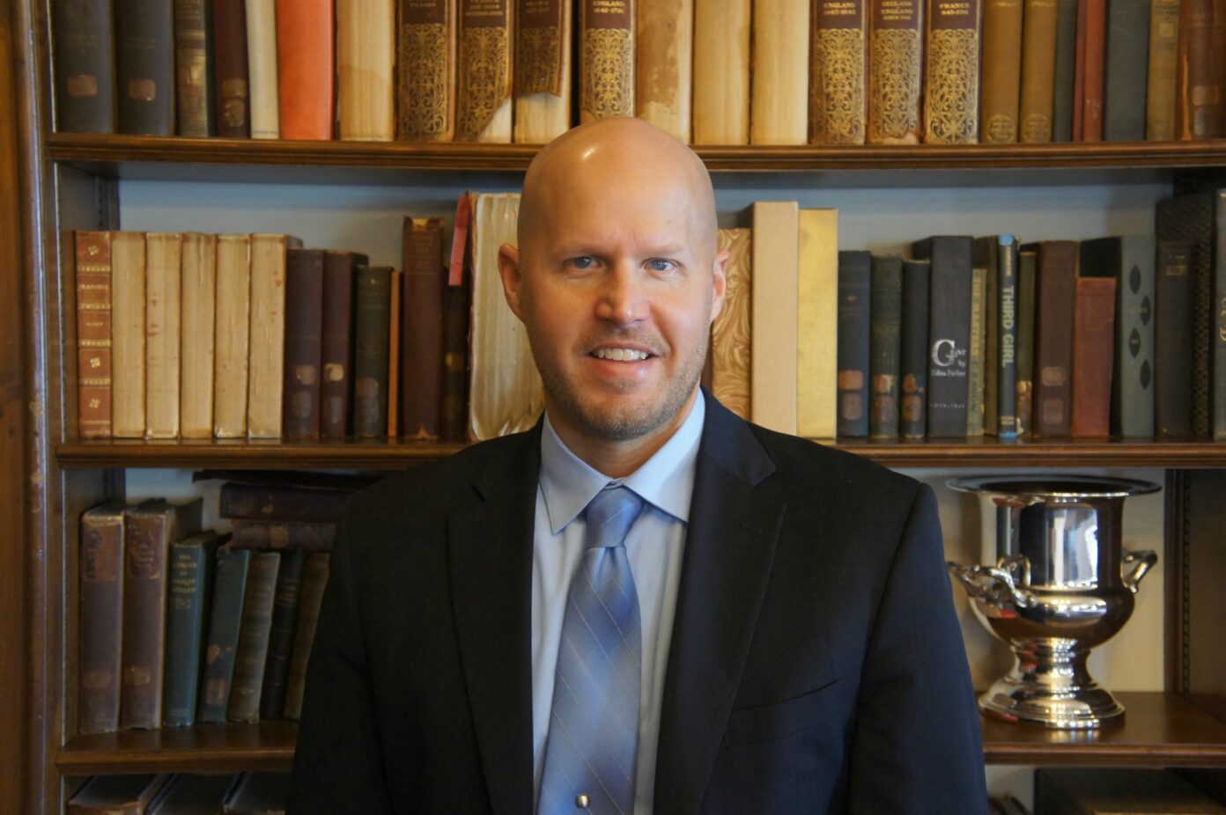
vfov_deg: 28.0
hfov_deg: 41.1
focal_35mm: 48
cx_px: 613
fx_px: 1633
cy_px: 408
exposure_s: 1/40
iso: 1600
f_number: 4.5
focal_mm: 32
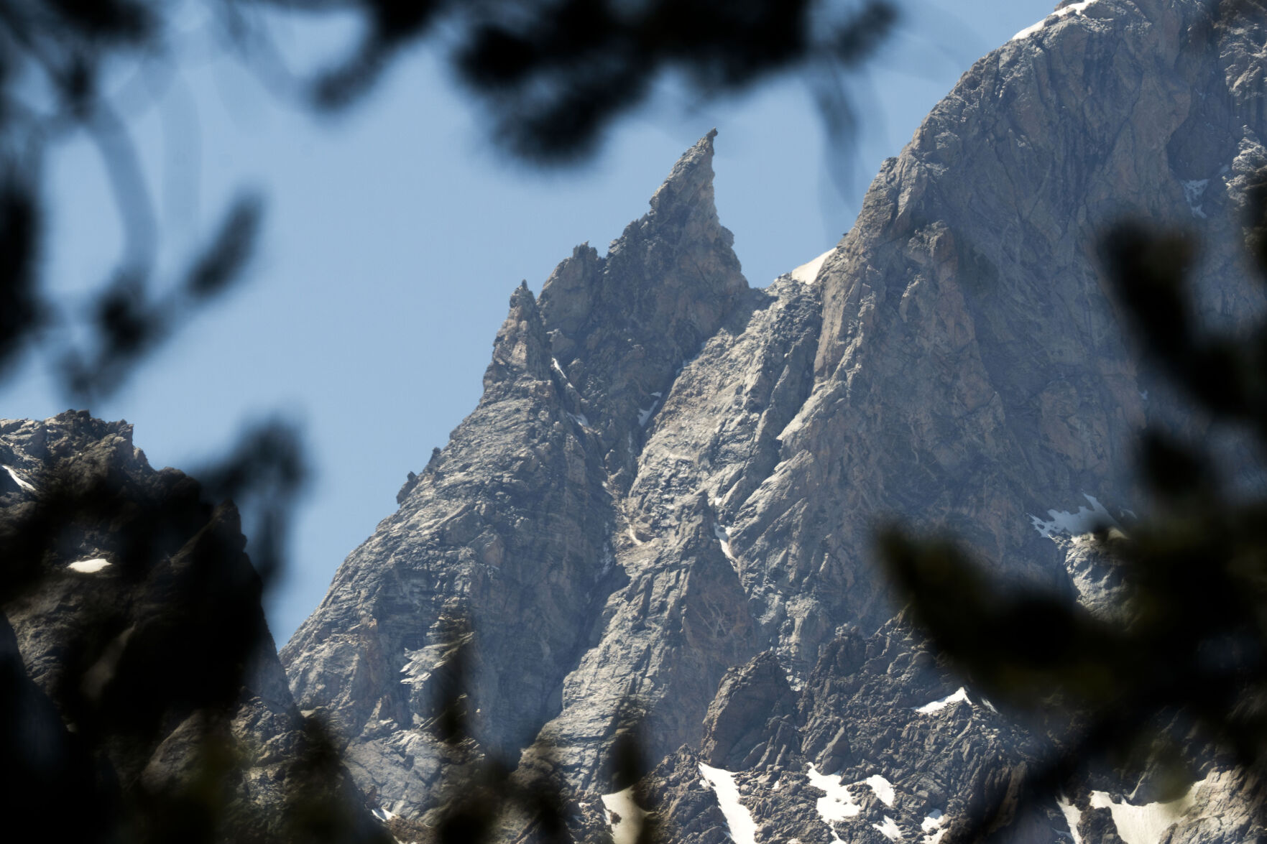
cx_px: 634
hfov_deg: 3.1
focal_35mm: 667
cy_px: 422
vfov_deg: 2.1
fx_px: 23471
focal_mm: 444.9
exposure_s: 1/1000
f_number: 11
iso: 400
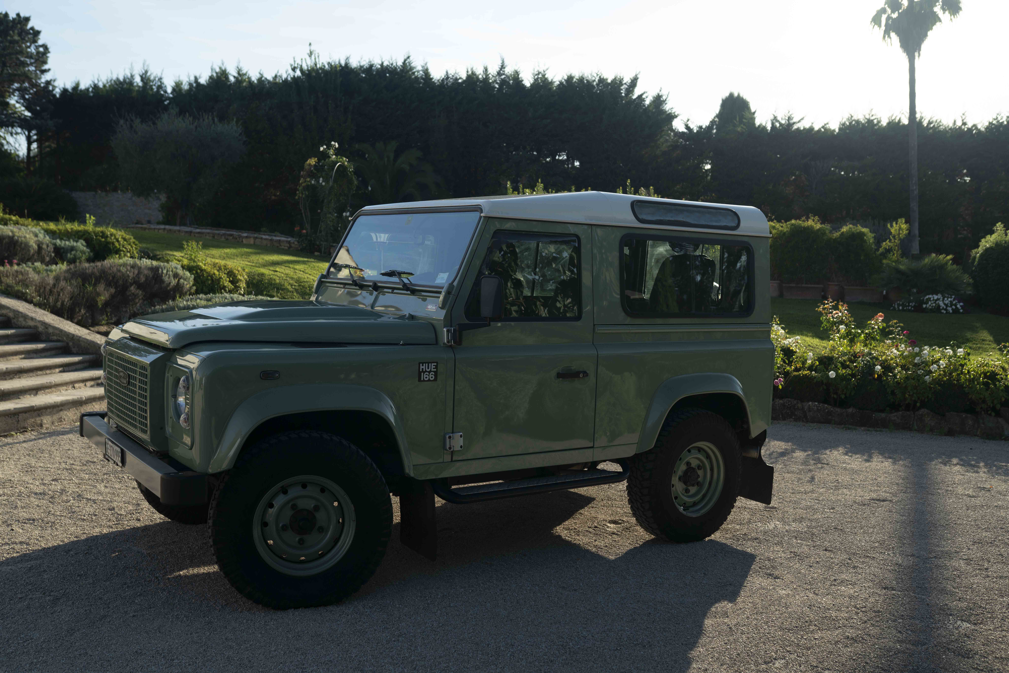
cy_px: 336
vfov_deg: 37.9
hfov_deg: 54.4
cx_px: 504
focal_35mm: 35
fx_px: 981
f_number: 4.5
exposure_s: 1/125
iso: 200
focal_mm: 35
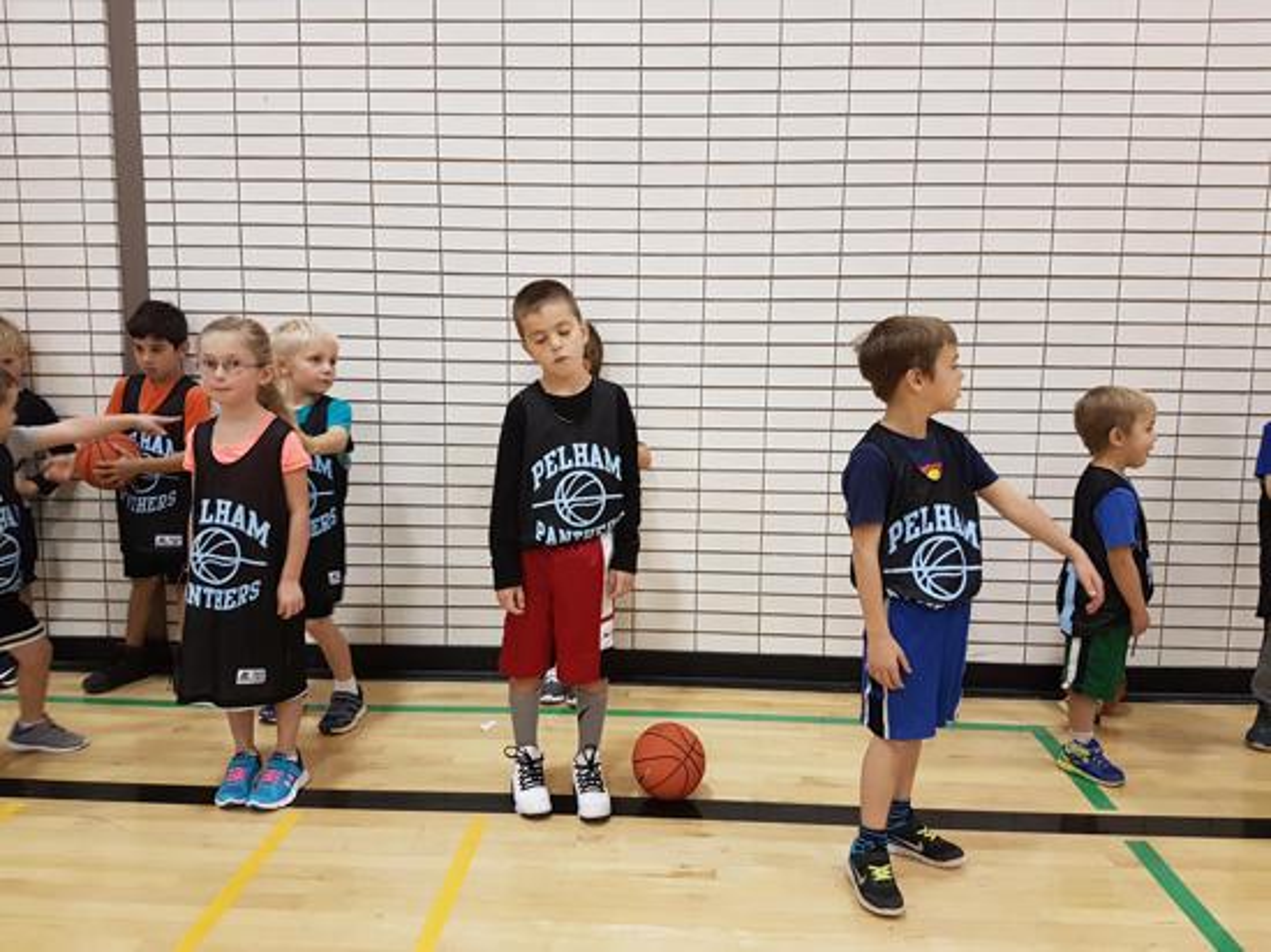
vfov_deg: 53.0
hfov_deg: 67.3
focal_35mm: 26
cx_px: 636
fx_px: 954
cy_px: 476
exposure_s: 1/60
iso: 160
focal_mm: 4.2
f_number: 1.7
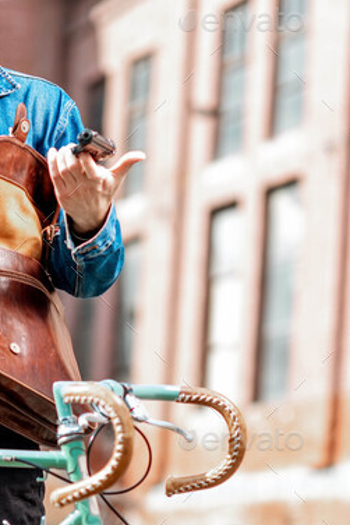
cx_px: 28
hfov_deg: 6.9
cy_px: 429
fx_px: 2914
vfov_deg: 10.2
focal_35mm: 200
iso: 31
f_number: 2.5
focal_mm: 85
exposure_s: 1/320
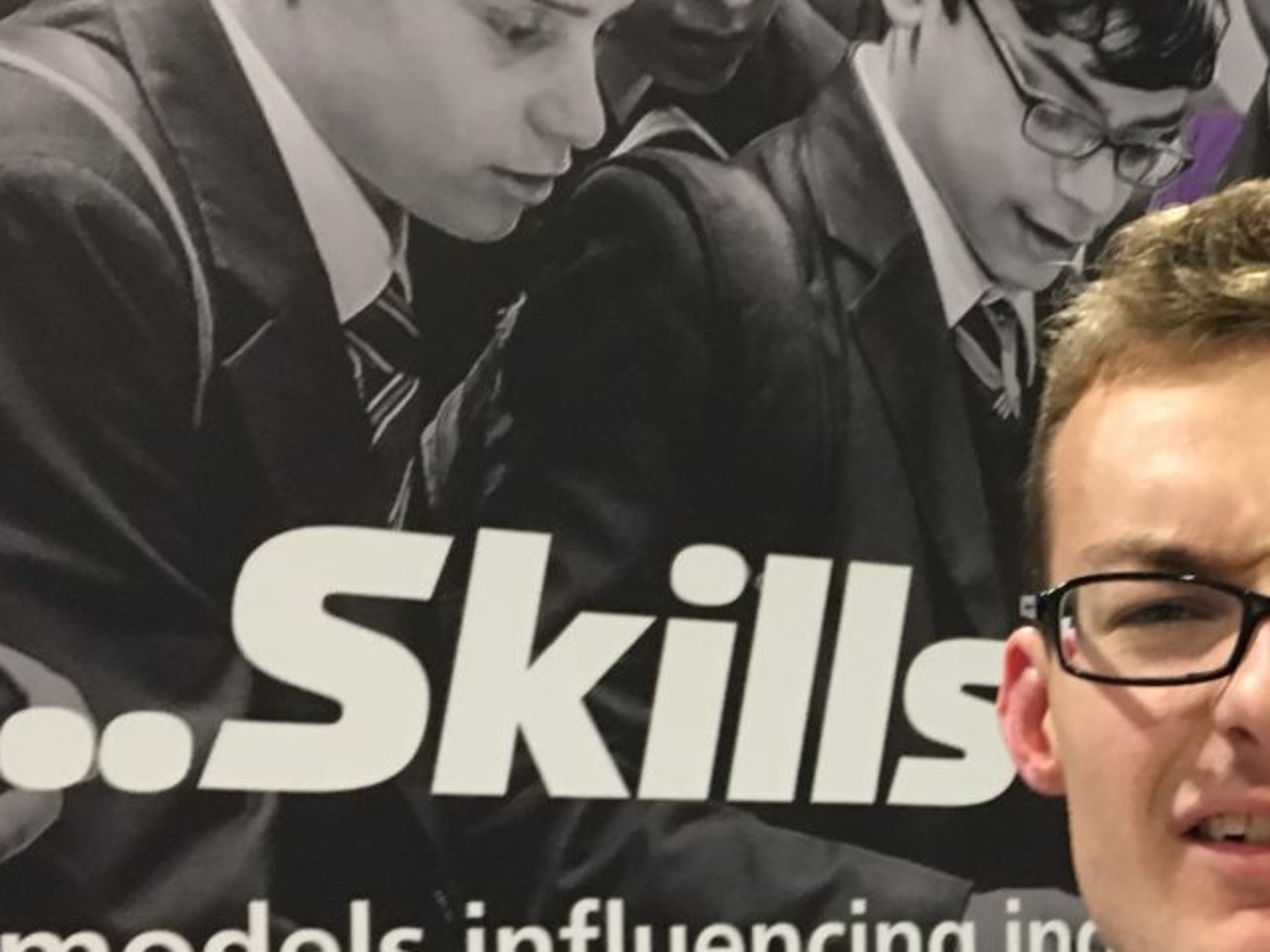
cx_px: 1208
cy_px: 905
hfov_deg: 27.3
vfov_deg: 21.0
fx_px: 2495
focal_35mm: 68
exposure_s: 1/20
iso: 200
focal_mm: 4.15
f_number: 2.2
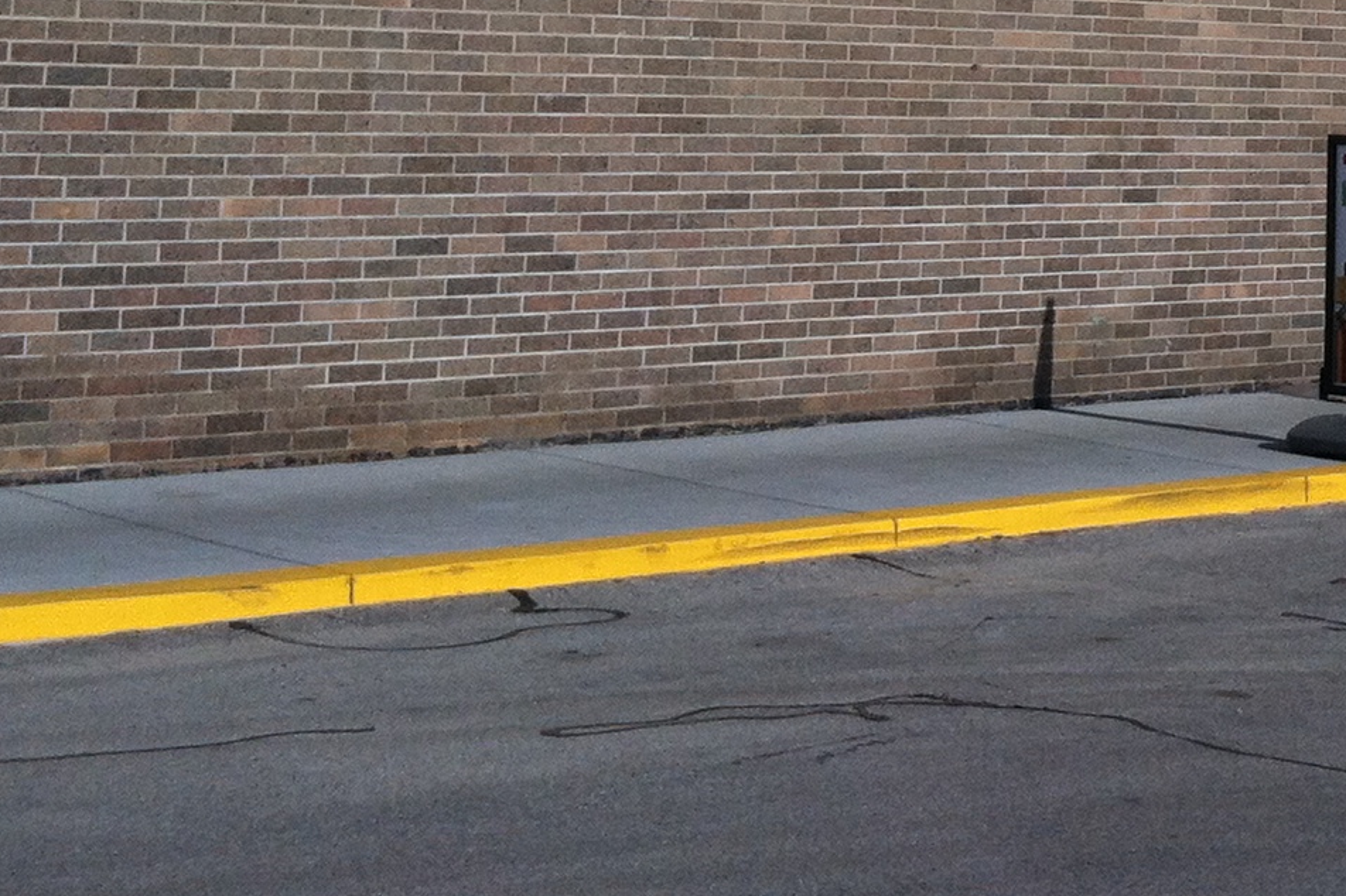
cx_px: 1333
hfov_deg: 20.0
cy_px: -312
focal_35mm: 99
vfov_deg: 13.3
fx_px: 3700
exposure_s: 1/3333
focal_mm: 3.85
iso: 80
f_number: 2.8
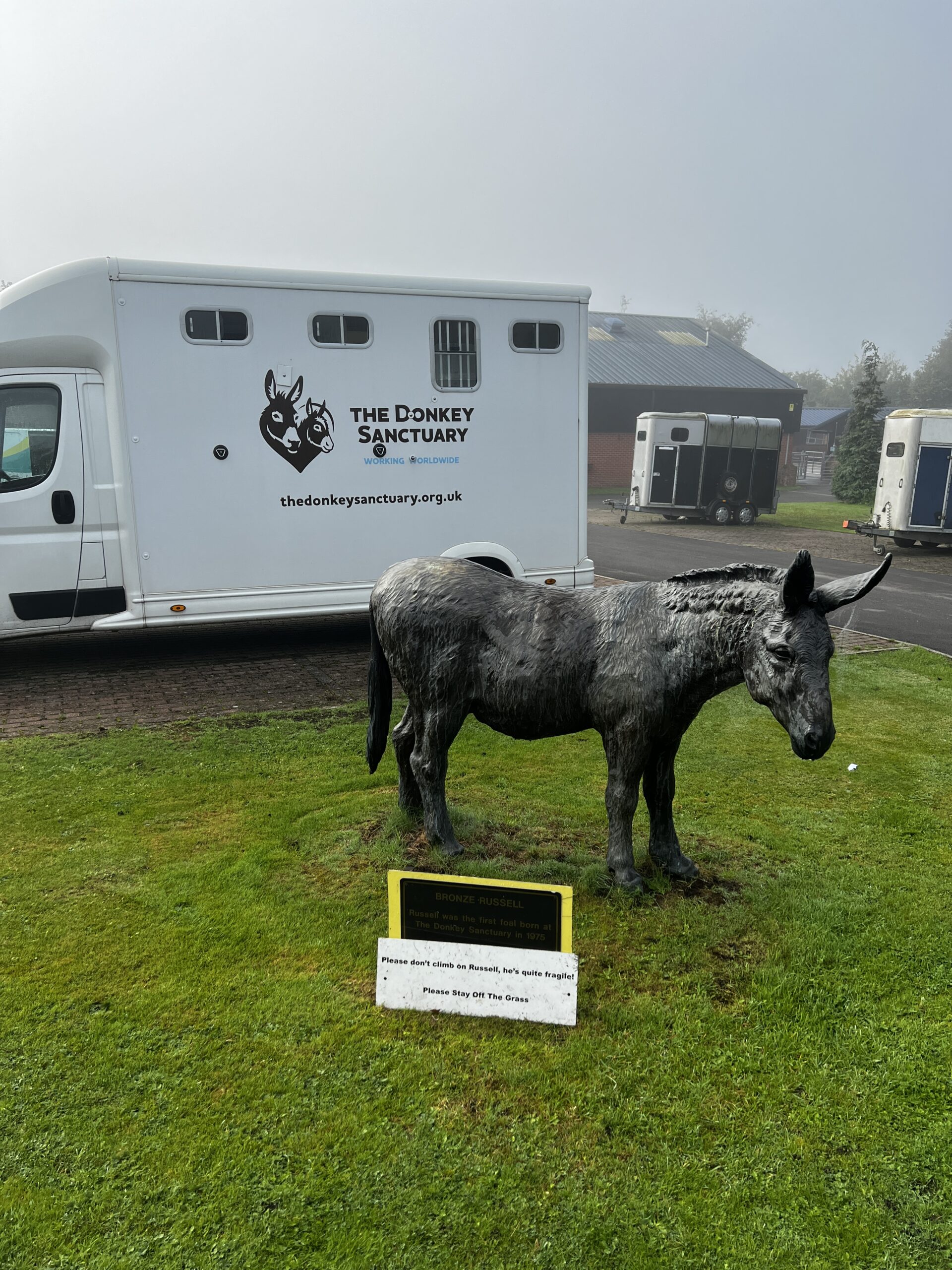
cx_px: 476
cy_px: 635
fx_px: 953
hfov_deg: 53.1
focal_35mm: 26
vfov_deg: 67.3
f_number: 1.5
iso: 50
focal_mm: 5.7
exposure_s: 1/1972
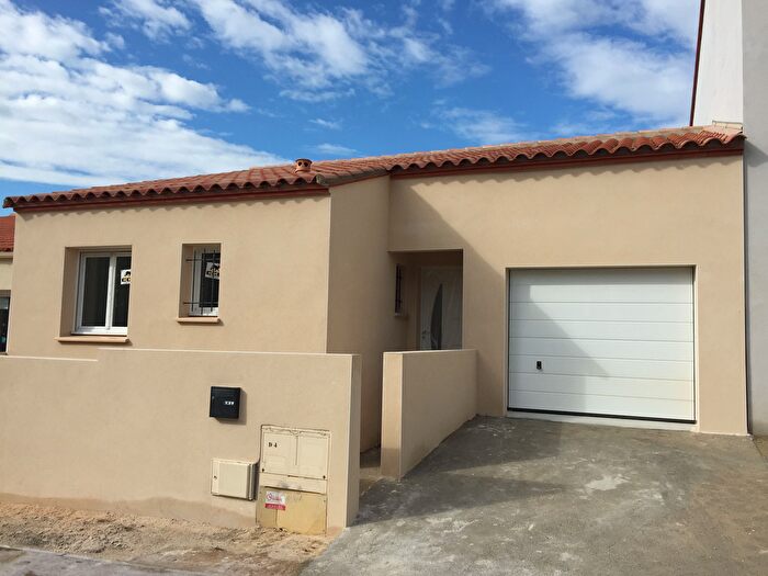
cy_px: 288
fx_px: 643
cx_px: 384
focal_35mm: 29
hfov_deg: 61.7
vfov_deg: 48.2
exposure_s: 1/2475
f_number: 2.2
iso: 32
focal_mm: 4.15
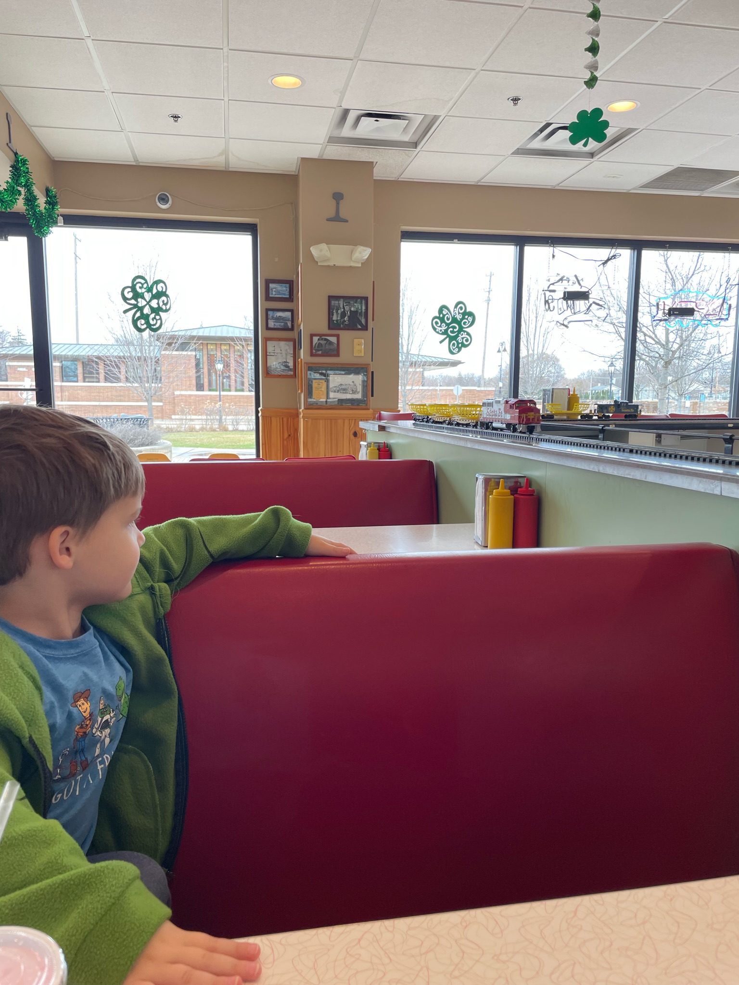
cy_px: 492
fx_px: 740
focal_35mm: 26
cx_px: 370
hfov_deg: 53.0
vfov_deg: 67.3
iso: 40
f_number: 1.6
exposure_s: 1/120
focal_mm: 4.2
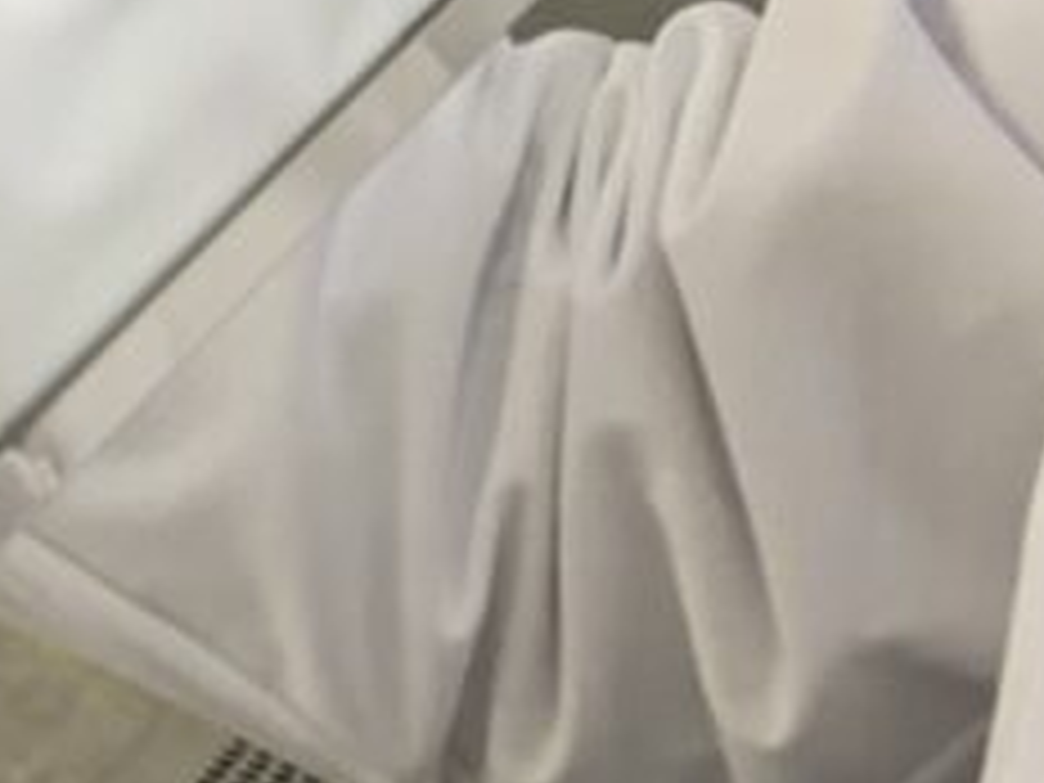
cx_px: -544
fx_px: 10375
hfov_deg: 5.7
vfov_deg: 4.3
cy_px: 0
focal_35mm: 344
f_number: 2.4
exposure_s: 1/120
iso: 64
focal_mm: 6
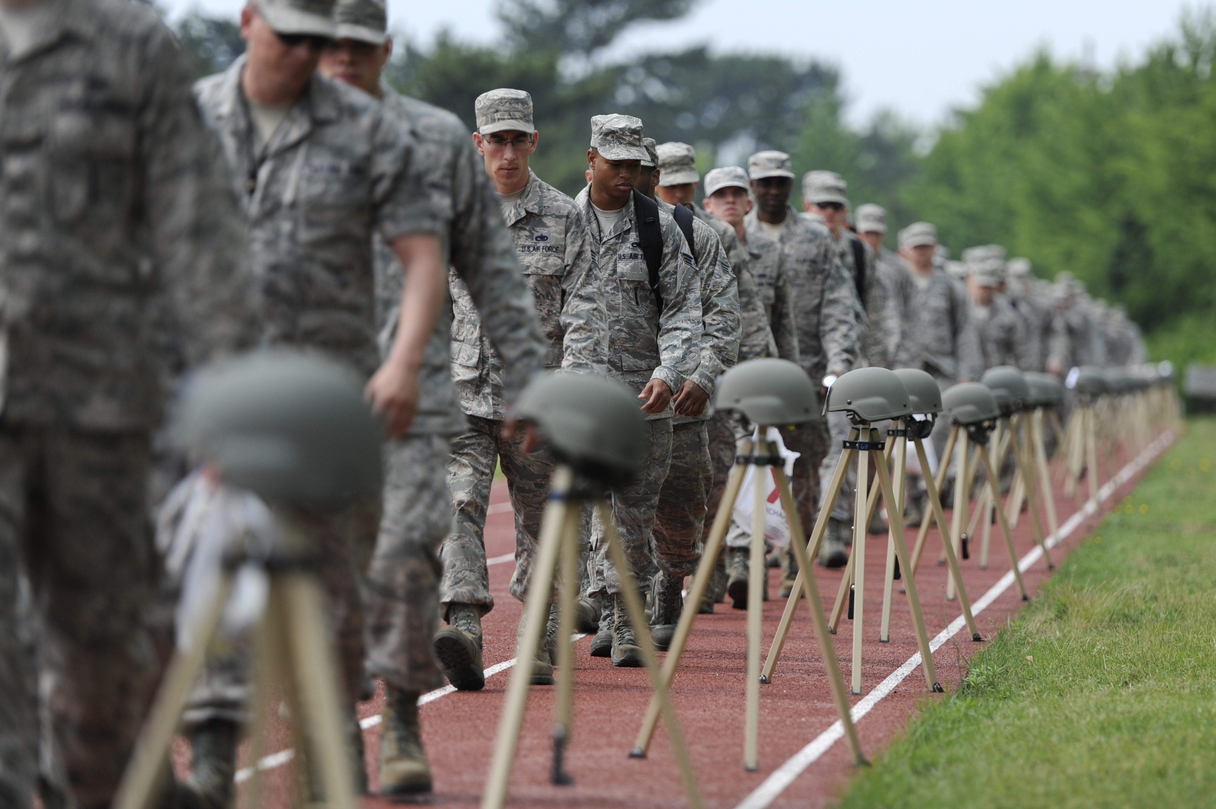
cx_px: 608
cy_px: 404
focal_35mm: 200
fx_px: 6751
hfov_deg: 10.3
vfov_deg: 6.9
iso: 160
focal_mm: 200
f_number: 2.8
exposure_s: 1/2000
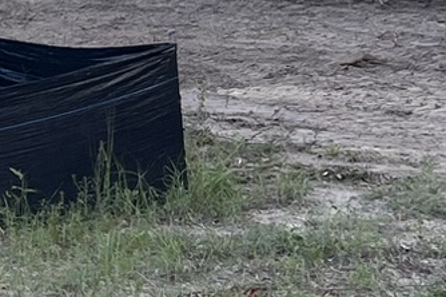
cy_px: 90
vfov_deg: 8.2
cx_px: -316
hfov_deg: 11.6
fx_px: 2055
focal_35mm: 166
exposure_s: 1/502
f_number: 1.5
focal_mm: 5.7
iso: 50
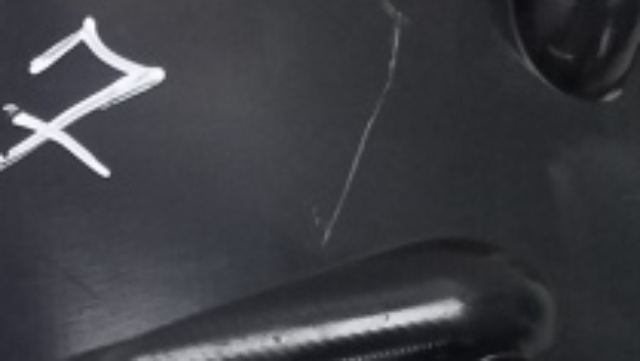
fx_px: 2446
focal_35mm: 144
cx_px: -407
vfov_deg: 8.4
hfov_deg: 13.7
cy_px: 193
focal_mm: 3.6
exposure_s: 1/50
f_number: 1.9
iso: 100
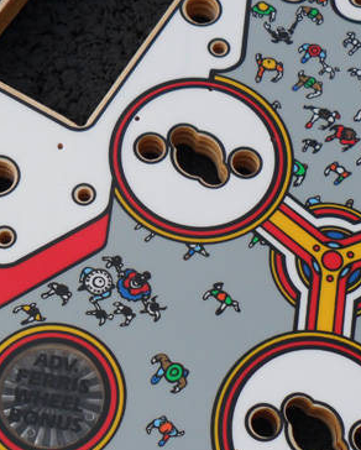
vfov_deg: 25.3
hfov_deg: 20.5
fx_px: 1000
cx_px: 176
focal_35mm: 75
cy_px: 286
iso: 80
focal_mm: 6.3
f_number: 7.6
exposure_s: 1/250
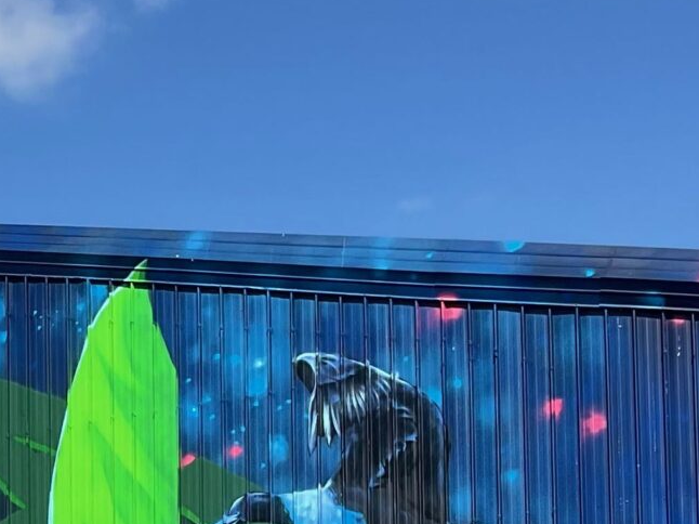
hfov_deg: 16.3
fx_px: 2321
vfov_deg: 12.3
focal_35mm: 115
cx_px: -196
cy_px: 789
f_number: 1.8
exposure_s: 1/1534
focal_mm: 3
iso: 16
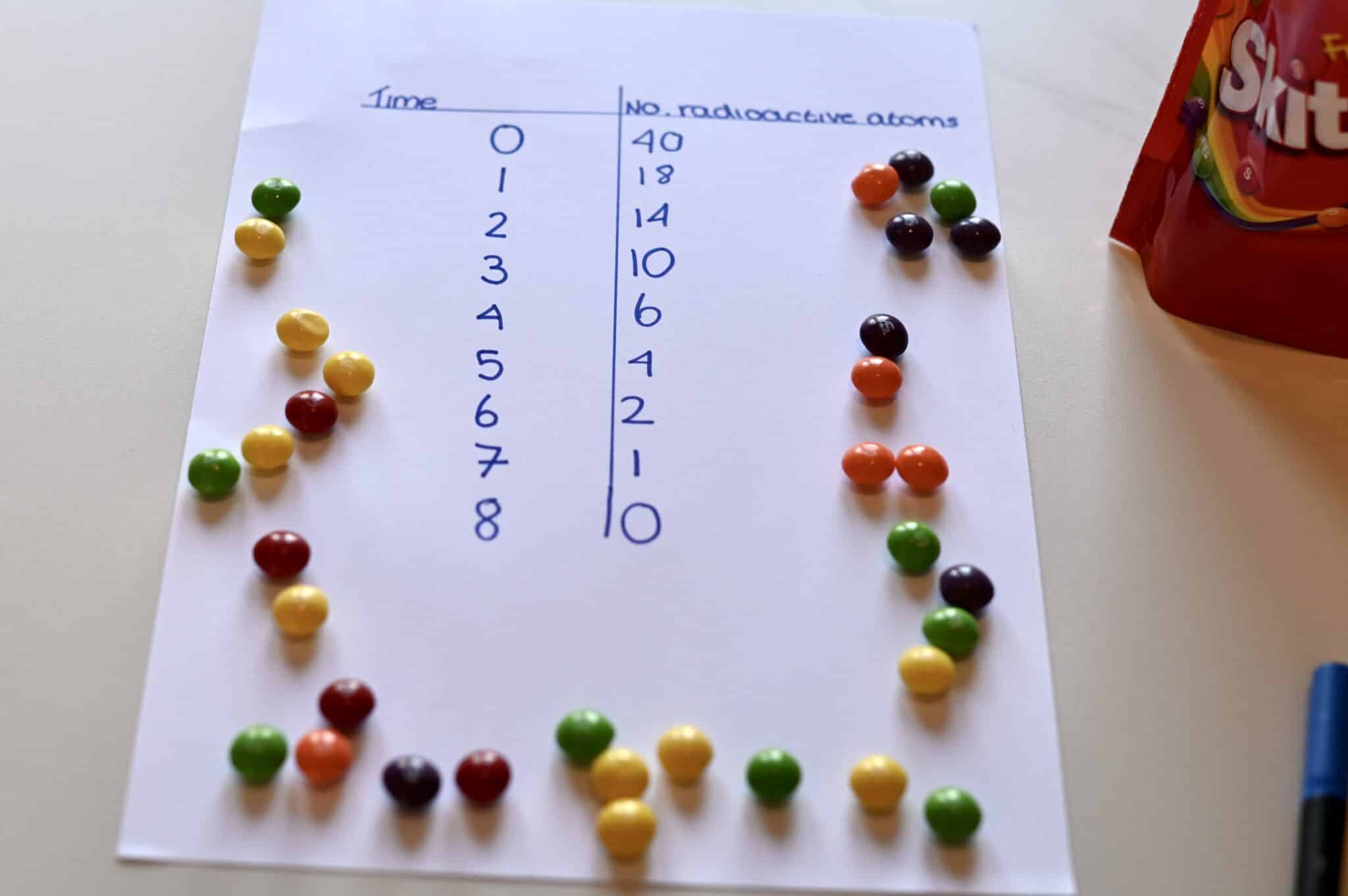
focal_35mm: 50
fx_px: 1871
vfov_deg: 26.9
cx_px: 674
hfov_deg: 39.6
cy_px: 448
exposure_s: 1/250
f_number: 3.5
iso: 400
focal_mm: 50
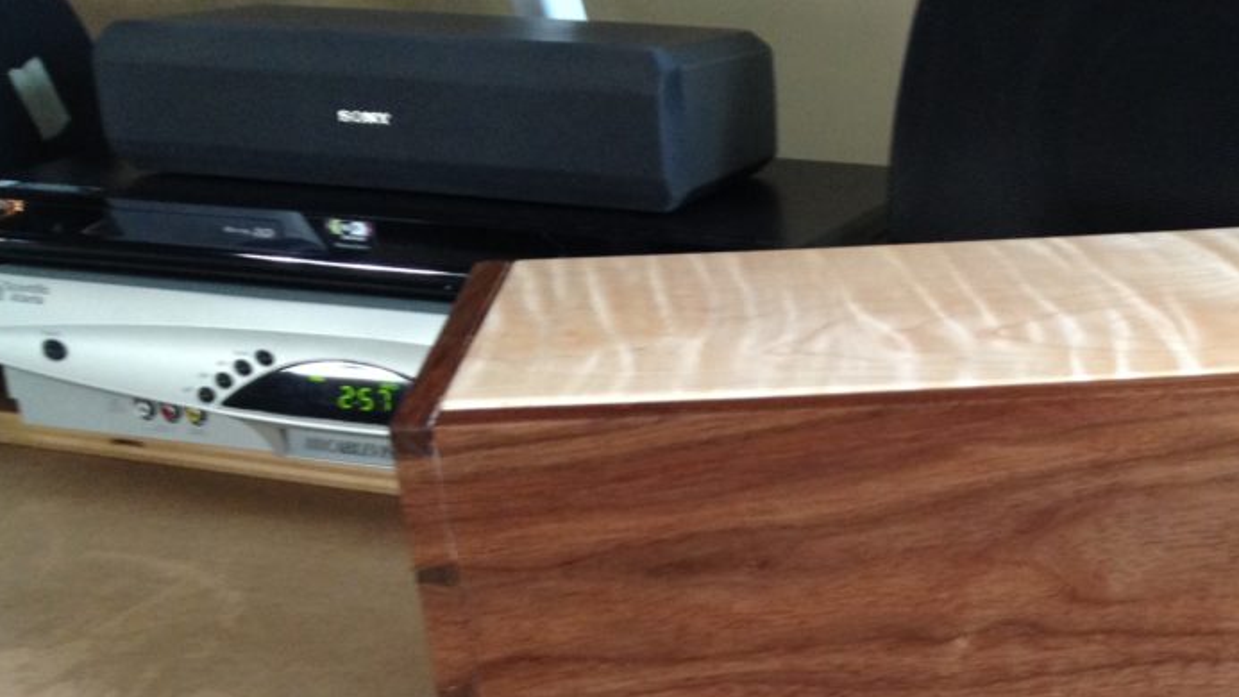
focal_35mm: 66
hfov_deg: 30.8
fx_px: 2169
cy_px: 704
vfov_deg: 17.8
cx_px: 1058
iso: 125
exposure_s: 1/20
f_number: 2.4
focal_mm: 4.28
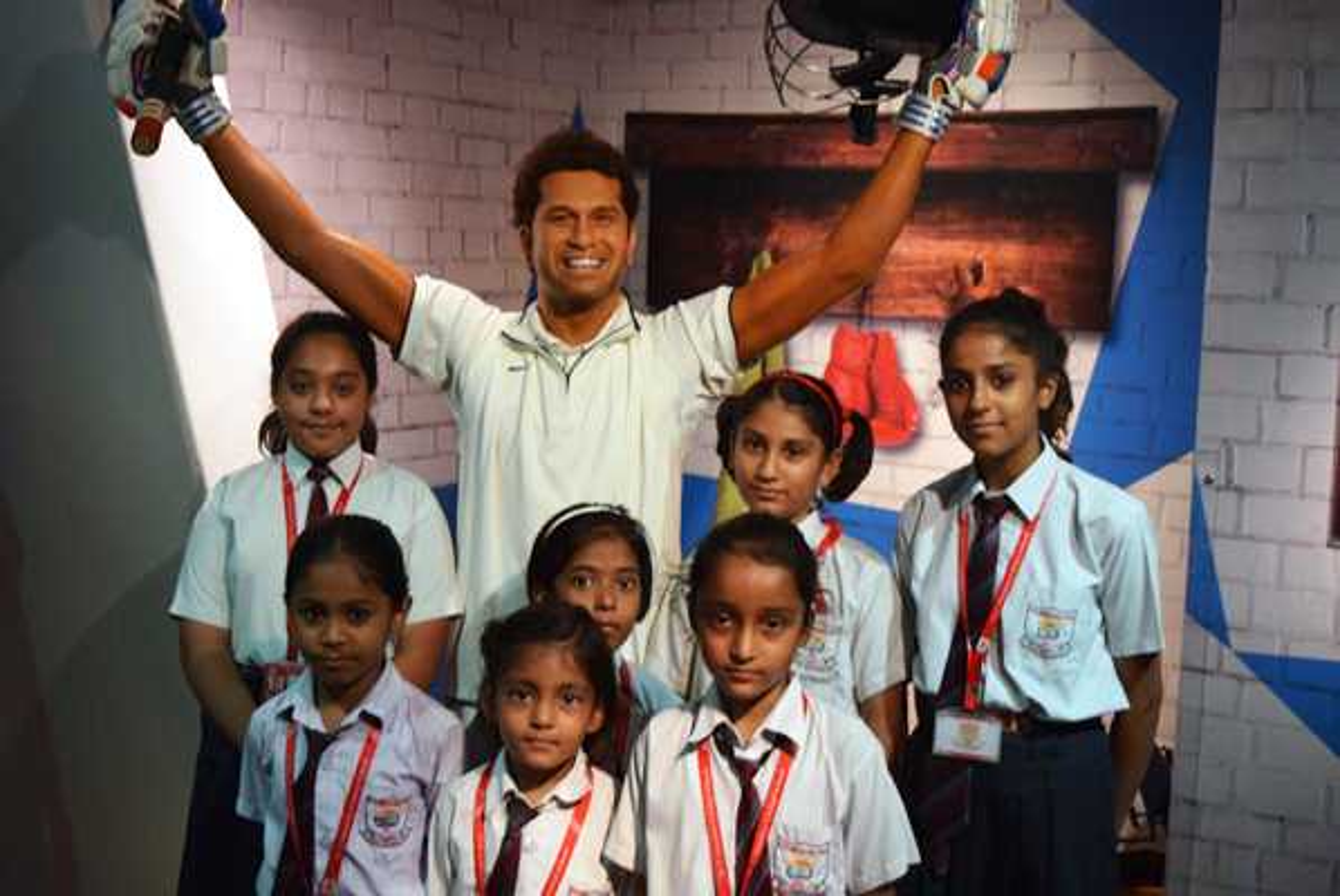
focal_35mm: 51
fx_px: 1900
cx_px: 670
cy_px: 448
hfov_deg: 38.8
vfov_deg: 26.5
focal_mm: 34
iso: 800
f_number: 4.5
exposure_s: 1/60
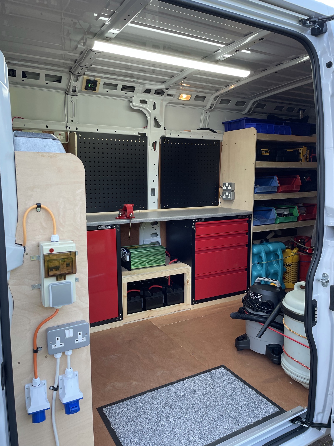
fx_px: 334
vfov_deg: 67.3
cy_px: 223
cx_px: 167
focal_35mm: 26
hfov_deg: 53.1
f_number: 1.6
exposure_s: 1/121
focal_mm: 4.2
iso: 80
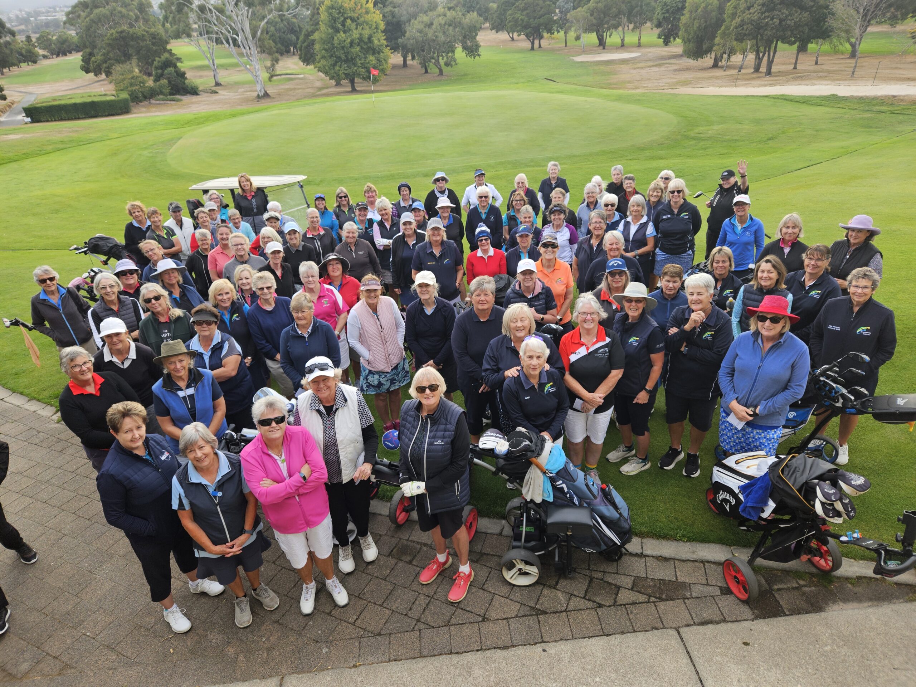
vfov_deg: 58.9
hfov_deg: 73.9
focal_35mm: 23
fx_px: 609
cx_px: 458
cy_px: 344
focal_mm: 5.4
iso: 25
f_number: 1.8
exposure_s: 1/202
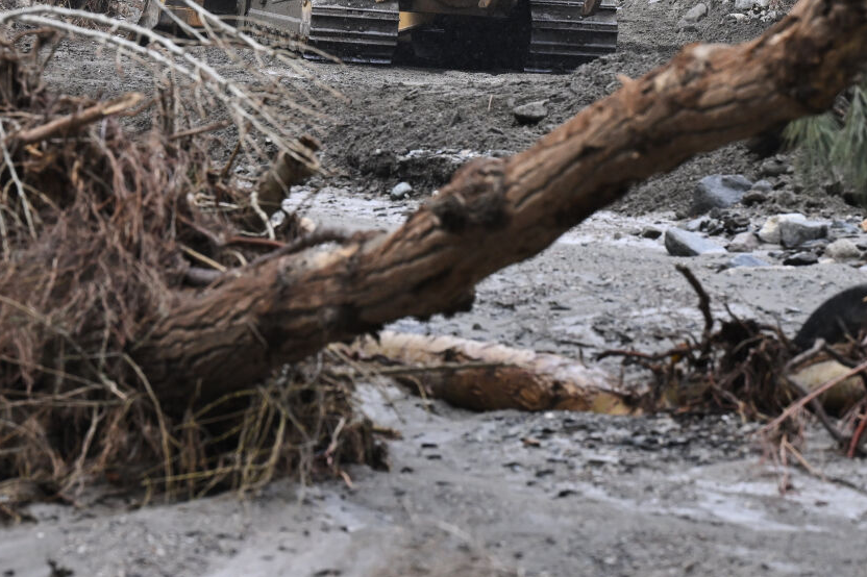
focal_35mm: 265
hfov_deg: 7.8
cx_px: 420
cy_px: 28
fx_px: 6379
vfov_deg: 5.2
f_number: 7.1
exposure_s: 1/500
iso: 640
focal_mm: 125
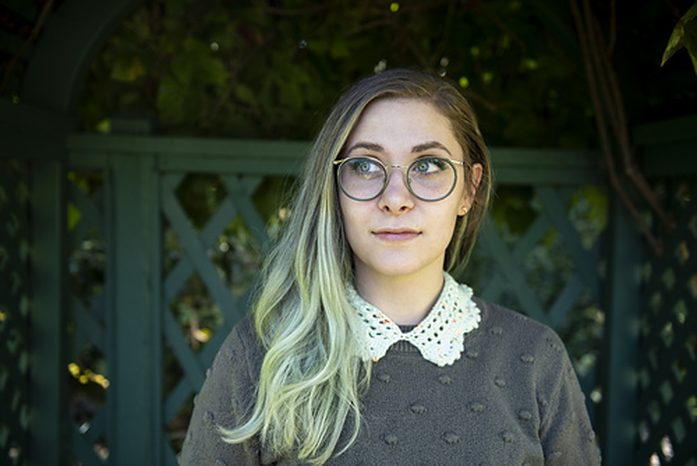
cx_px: 348
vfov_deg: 33.4
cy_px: 233
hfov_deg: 48.4
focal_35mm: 40
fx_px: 775
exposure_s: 1/80
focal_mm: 40
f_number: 2.8
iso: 200
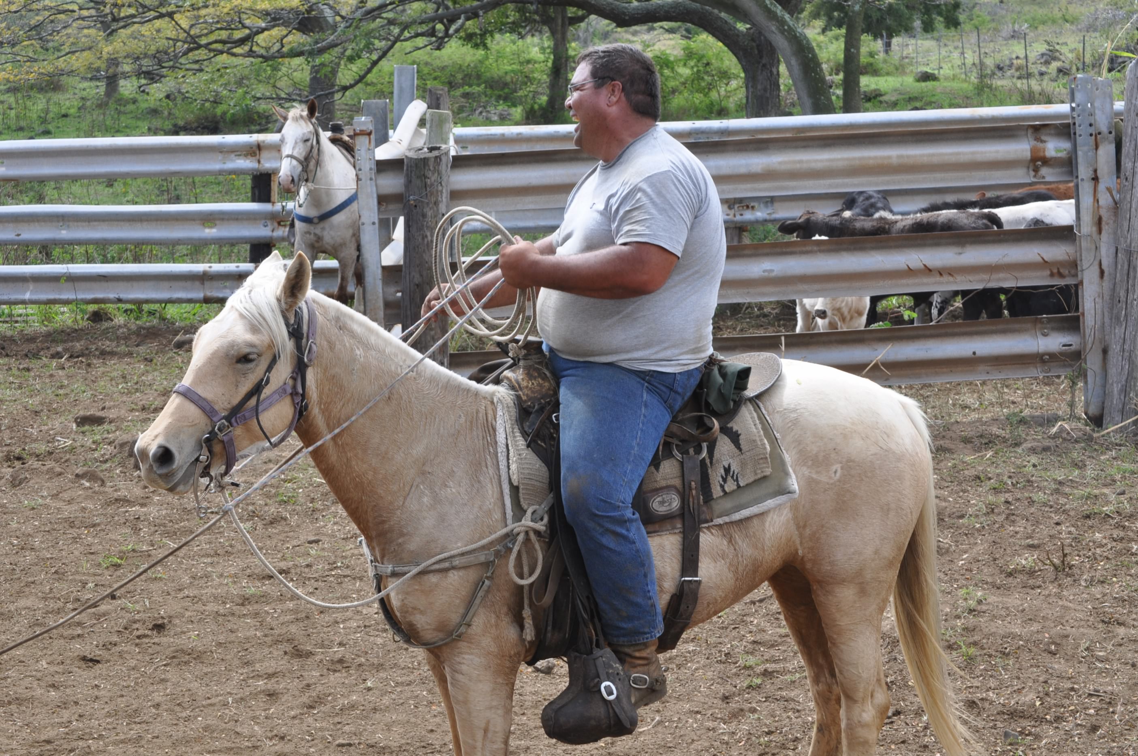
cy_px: 378
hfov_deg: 24.6
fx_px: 2605
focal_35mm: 82
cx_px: 569
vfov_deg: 16.5
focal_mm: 55
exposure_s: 1/180
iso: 400
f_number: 13
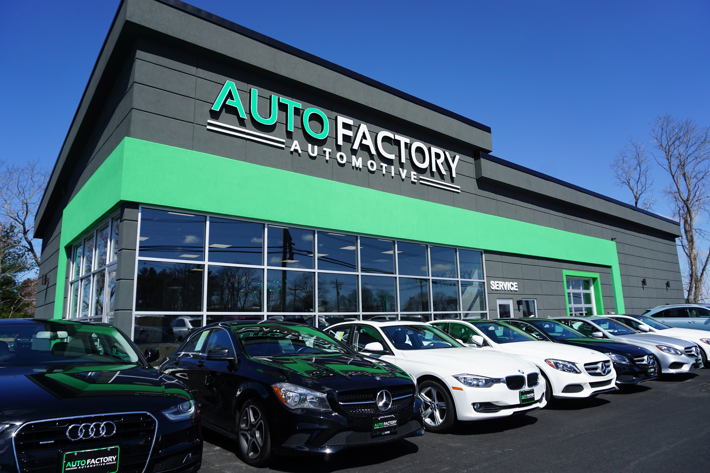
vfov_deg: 53.1
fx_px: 473
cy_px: 236
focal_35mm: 24
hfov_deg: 73.7
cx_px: 355
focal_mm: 16
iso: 100
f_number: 5
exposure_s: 1/800
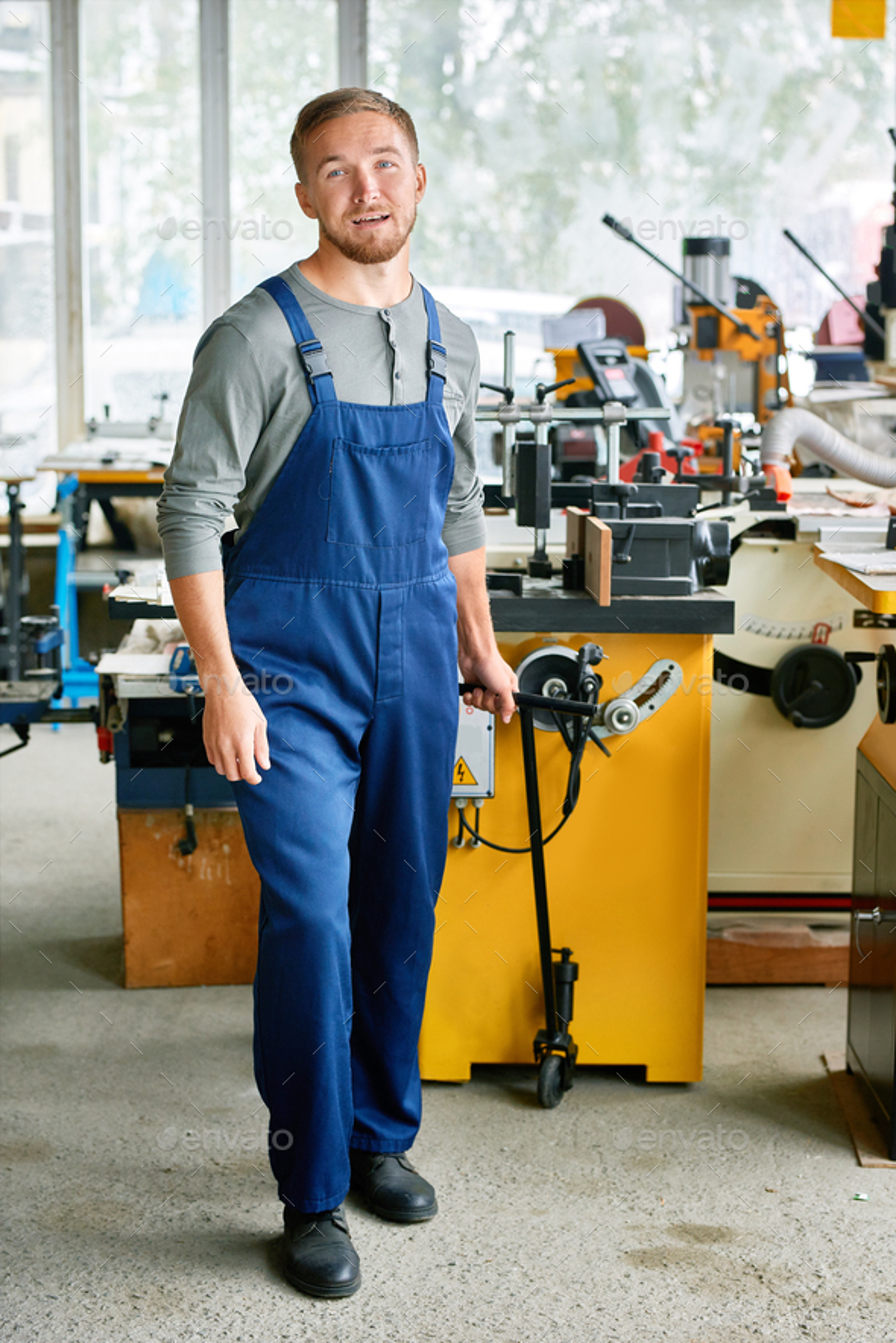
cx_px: 448
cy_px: 672
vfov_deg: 23.9
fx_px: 3171
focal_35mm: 85
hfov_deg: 16.1
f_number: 4
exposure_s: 1/160
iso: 400
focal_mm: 85
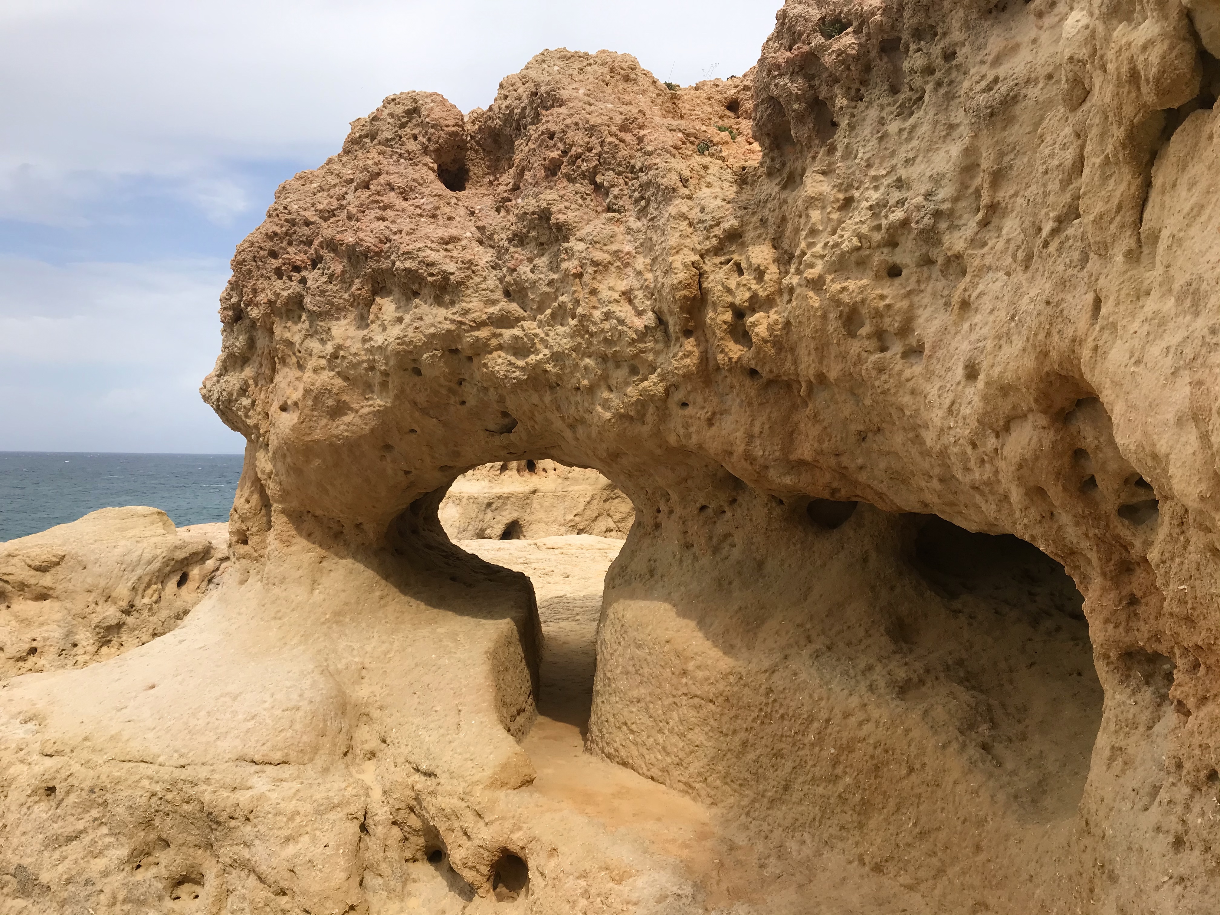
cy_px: 458
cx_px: 610
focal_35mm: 28
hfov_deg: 63.4
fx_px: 987
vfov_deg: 49.7
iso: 20
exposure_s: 1/2336
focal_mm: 3.99
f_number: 1.8
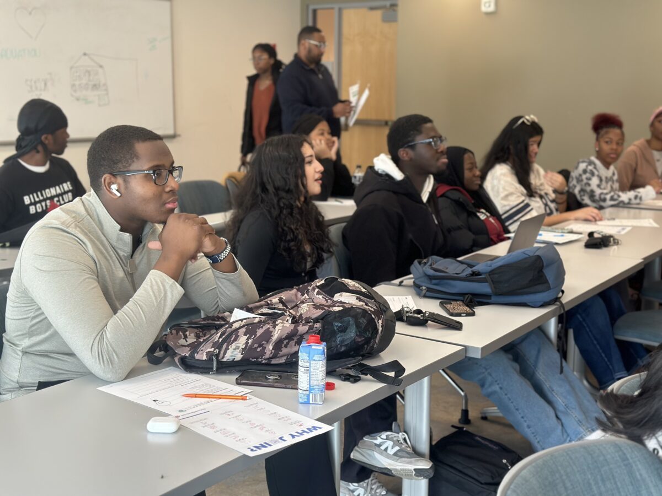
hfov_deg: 39.7
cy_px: 248
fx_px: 918
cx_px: 331
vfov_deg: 30.3
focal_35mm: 48
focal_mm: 6.86
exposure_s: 1/63
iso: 125
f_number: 1.78
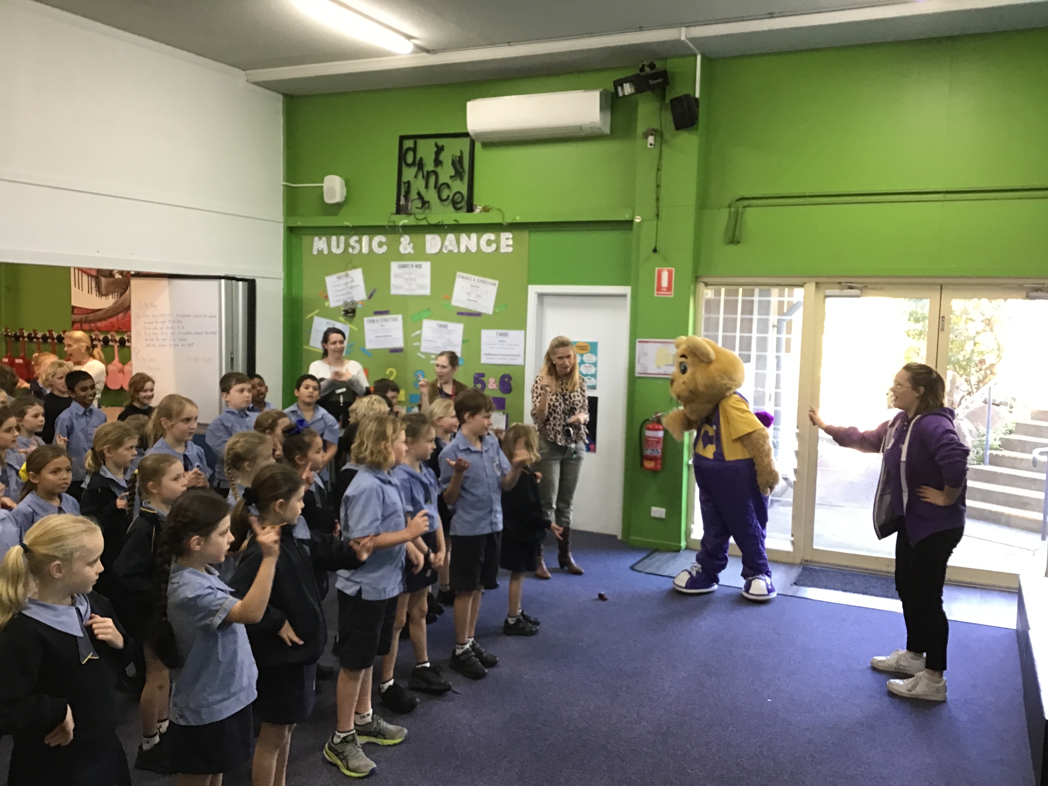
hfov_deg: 58.4
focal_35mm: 31
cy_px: 393
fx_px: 939
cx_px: 524
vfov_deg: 45.4
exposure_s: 1/33
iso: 125
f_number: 2.4
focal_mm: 3.3
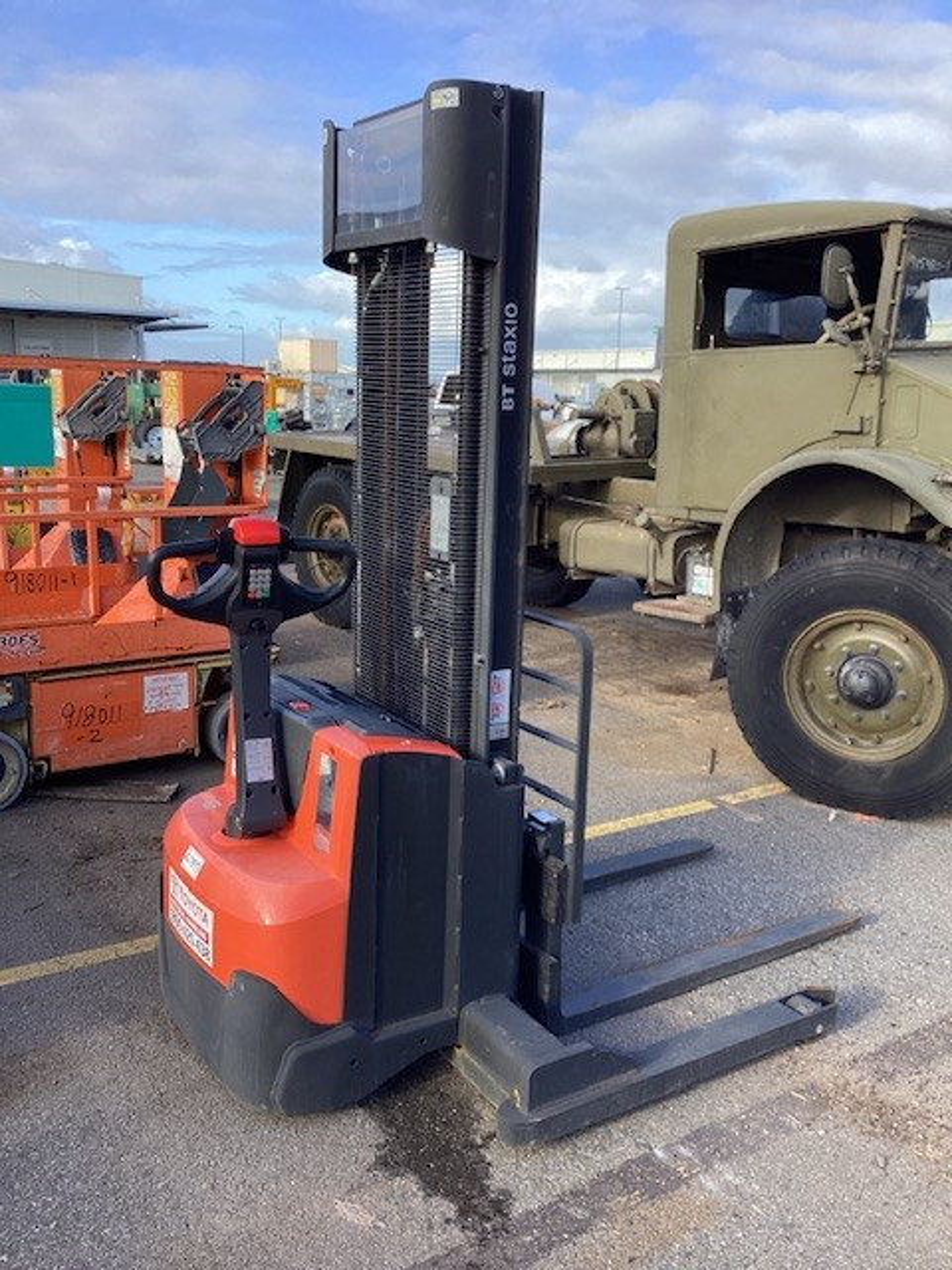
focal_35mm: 31
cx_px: 476
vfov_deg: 58.4
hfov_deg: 45.4
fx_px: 1137
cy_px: 635
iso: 25
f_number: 2.4
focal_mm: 3.3
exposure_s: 1/306
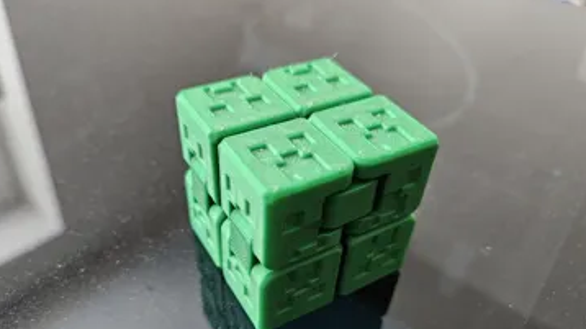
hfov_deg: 67.9
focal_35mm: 28
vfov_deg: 40.9
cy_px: 219
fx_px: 435
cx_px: 286
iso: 1000
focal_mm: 5.4
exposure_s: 1/100
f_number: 1.8
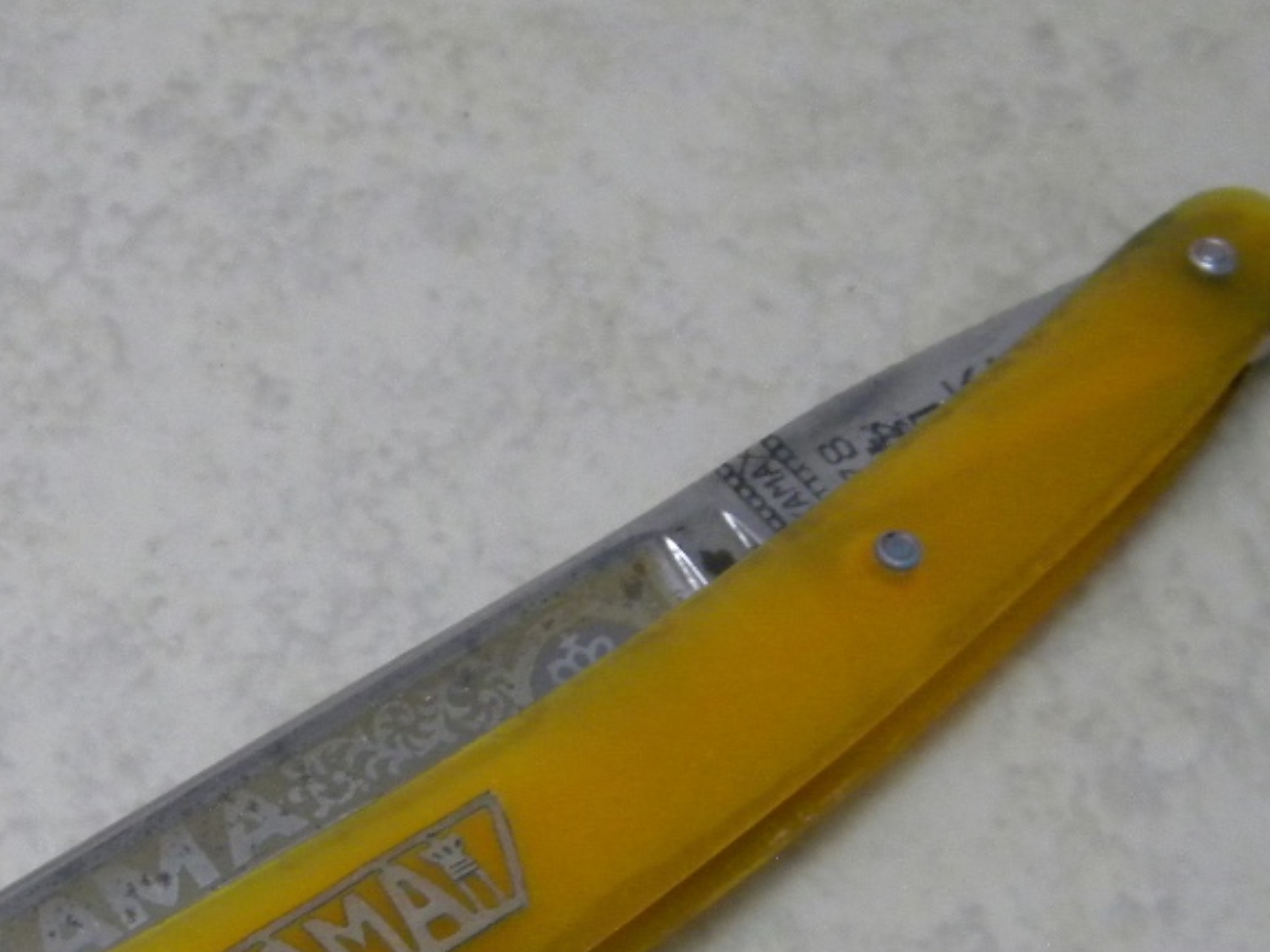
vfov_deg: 10.3
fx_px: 5283
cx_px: 516
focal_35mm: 144
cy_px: 818
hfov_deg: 13.7
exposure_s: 1/29
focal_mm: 15.1
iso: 400
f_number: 4.5
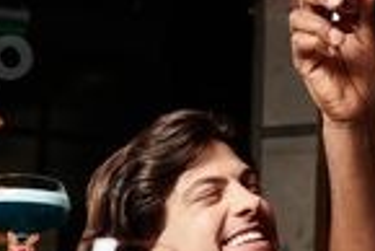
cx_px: 266
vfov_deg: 9.6
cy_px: 239
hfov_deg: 14.4
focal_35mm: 142
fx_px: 1481
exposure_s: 1/250
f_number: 4
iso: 400
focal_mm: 35
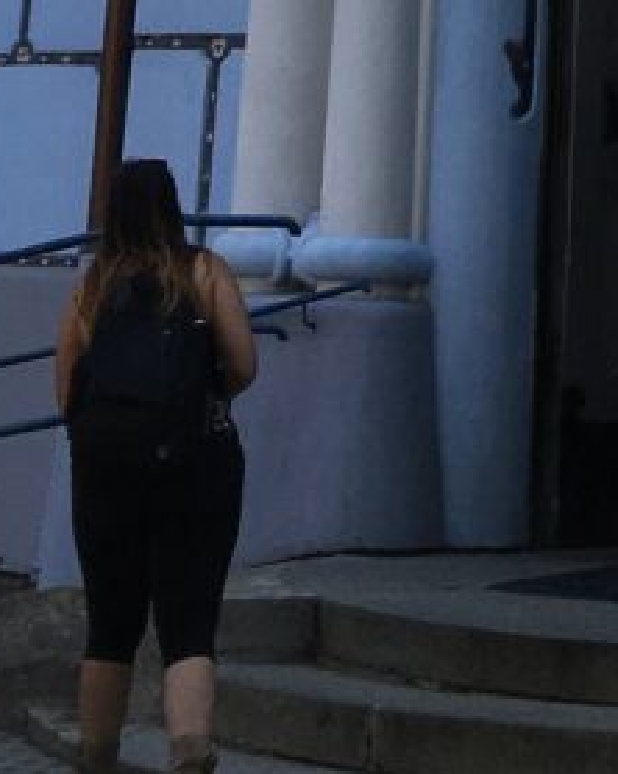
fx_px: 3502
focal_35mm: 153
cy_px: -1008
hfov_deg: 9.9
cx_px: 725
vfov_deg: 10.9
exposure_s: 1/1148
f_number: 2.2
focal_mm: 4.15
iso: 25
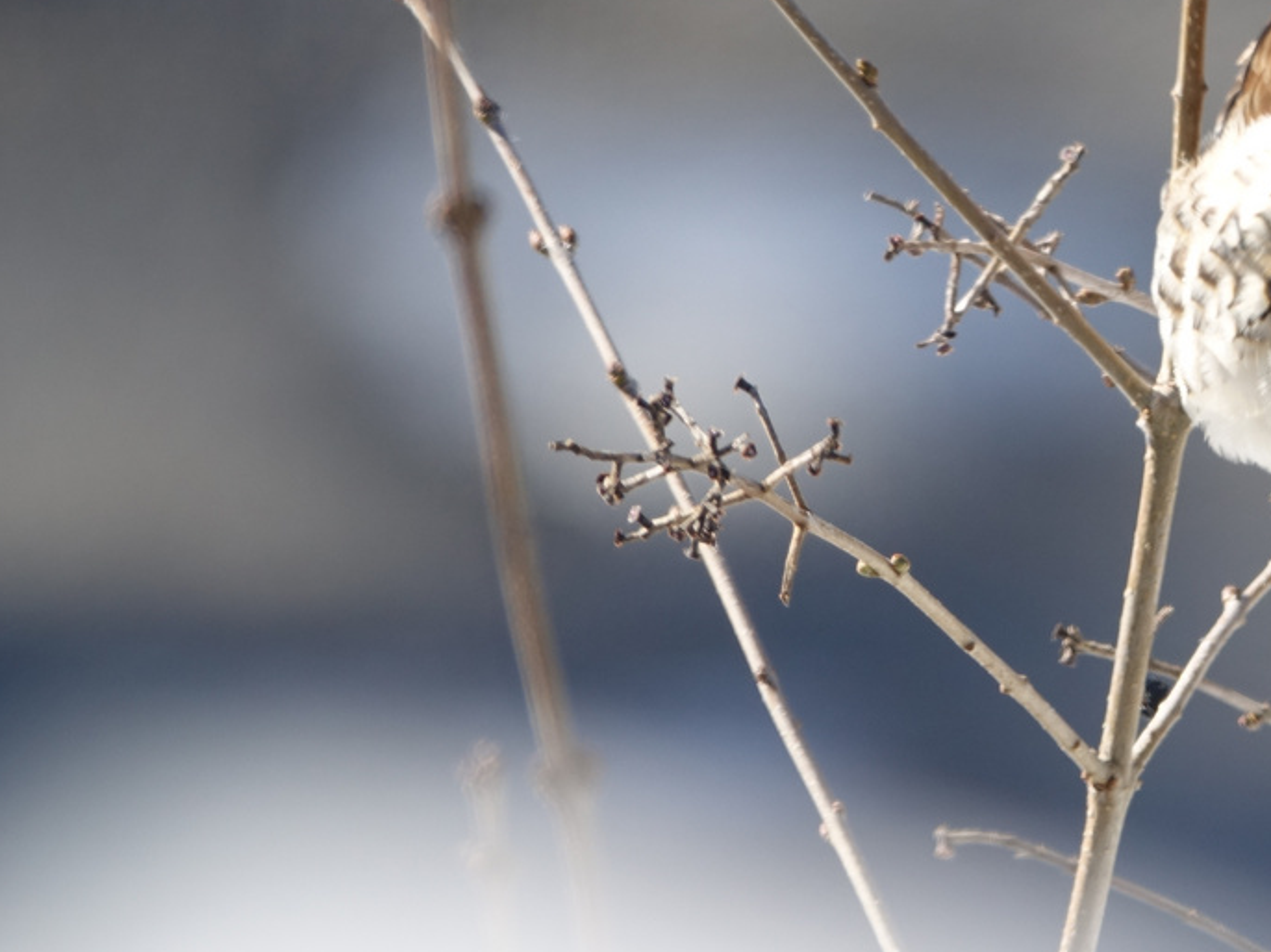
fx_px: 47275
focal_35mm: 1288
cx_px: 1430
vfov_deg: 1.2
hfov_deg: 1.5
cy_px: 128
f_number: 4
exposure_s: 1/320
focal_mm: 207.88
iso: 100
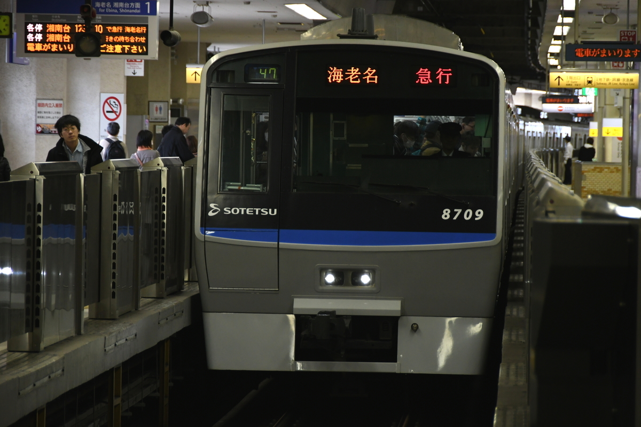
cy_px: 214
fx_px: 4540
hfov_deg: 8.1
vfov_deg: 5.4
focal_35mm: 255
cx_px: 320
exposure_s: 1/160
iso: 1250
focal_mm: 170
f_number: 5.6
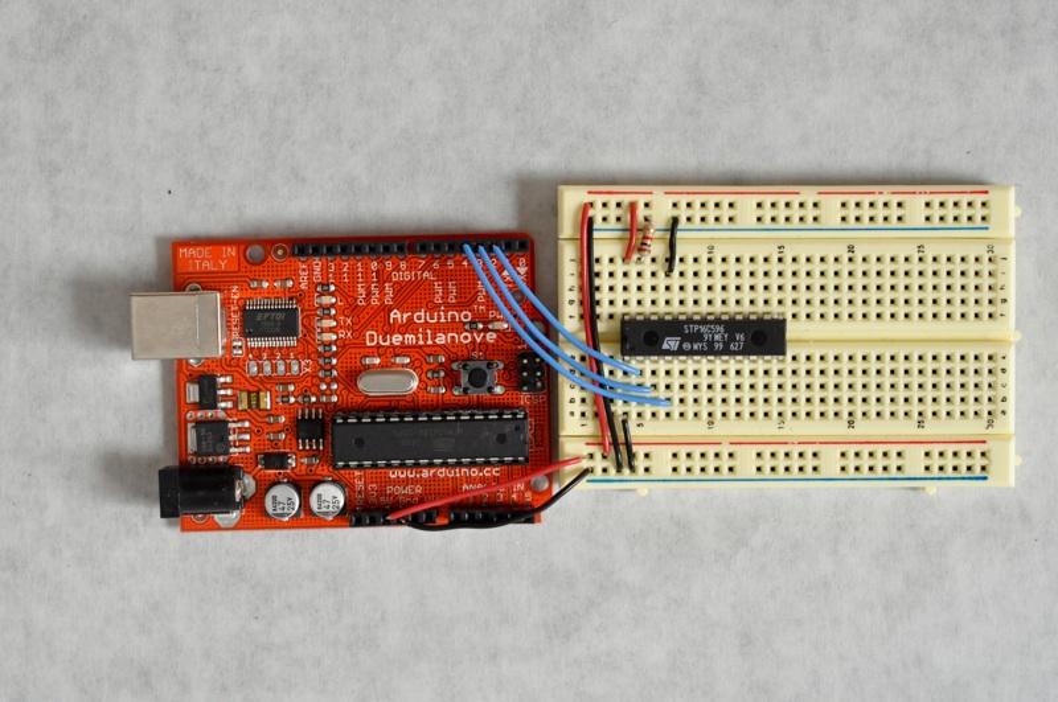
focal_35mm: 75
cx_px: 529
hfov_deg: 27.0
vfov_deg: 18.1
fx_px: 2201
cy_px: 351
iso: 1250
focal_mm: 50
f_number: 3.5
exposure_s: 1/60
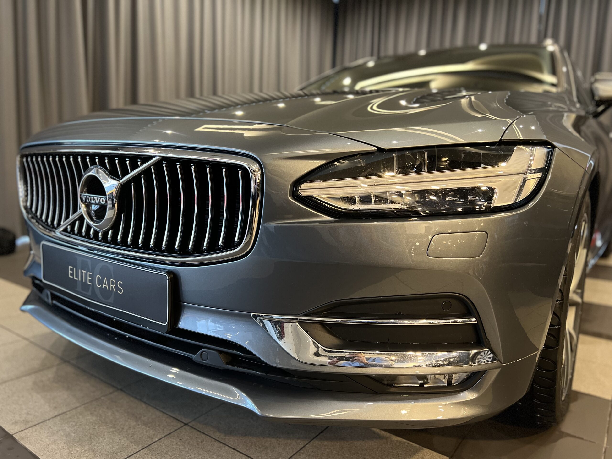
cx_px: 306
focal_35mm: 26
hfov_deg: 67.3
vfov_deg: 53.1
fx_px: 460
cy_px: 230
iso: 500
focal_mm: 5.7
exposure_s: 1/44
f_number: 1.5
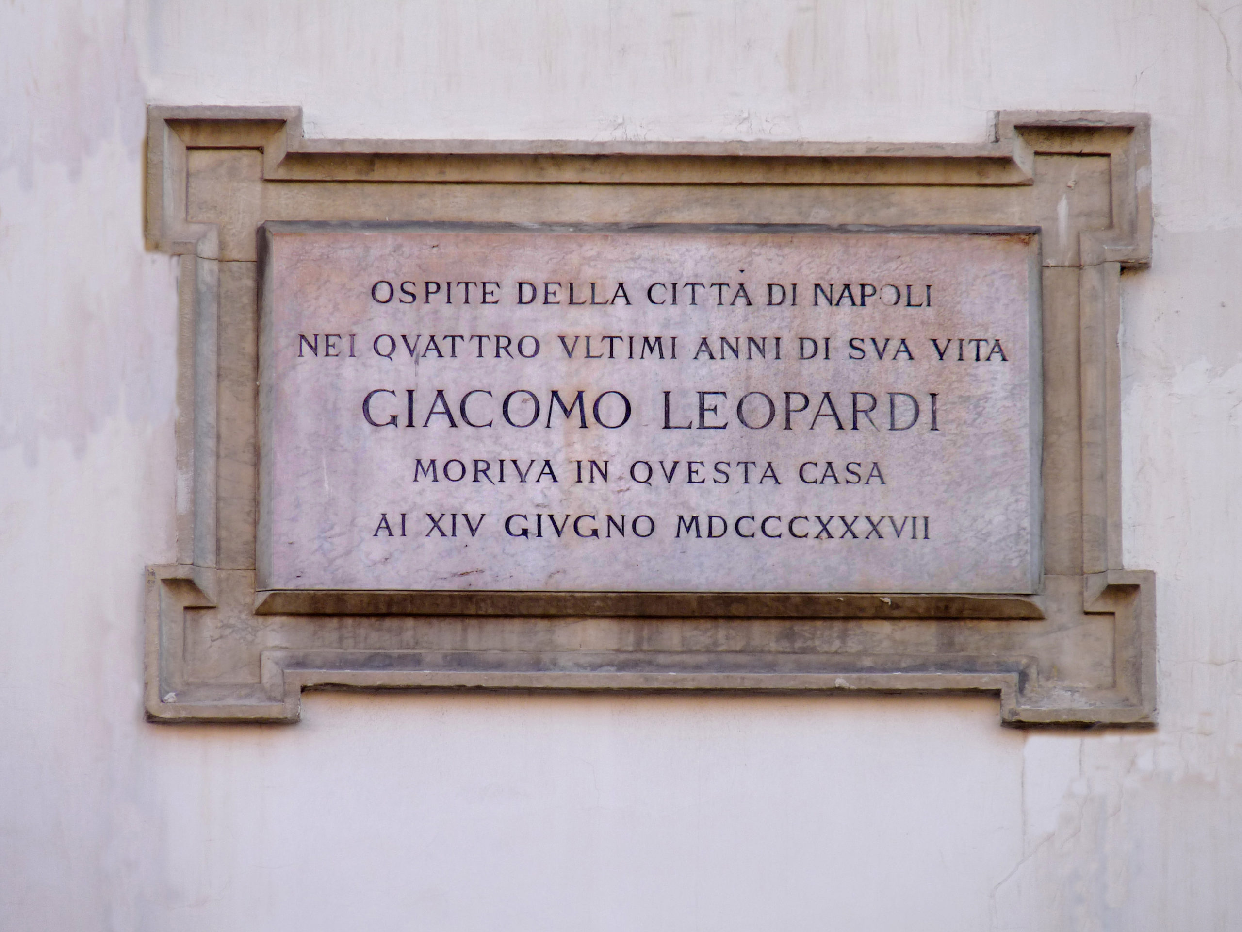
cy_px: 466
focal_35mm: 375
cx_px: 621
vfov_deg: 4.0
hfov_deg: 5.3
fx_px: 13455
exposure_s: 1/125
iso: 100
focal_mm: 66.7
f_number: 4
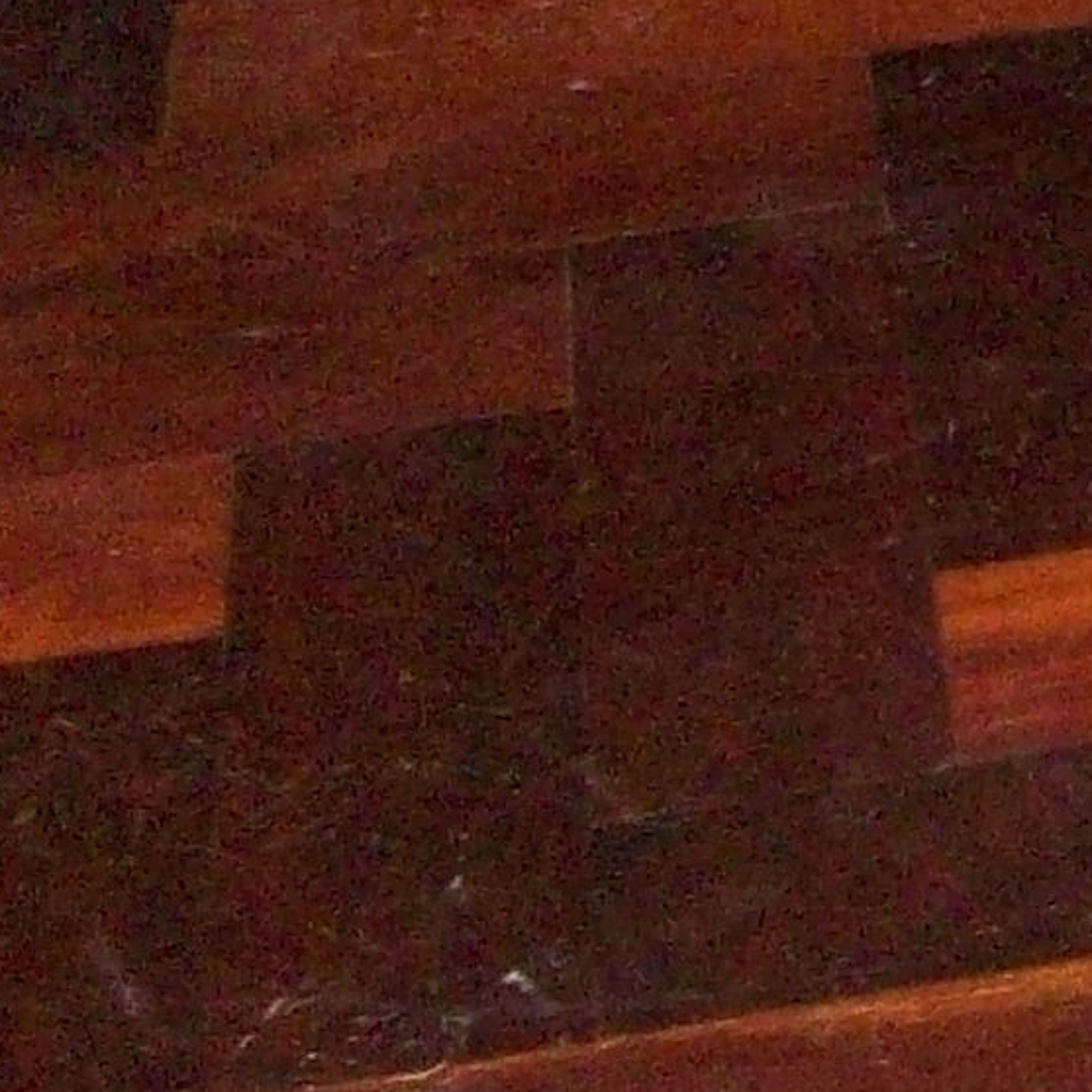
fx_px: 6317
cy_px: -1059
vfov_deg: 9.3
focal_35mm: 177
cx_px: 3062
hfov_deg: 8.5
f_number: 2.8
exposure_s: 1/60
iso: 200
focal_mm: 5.7
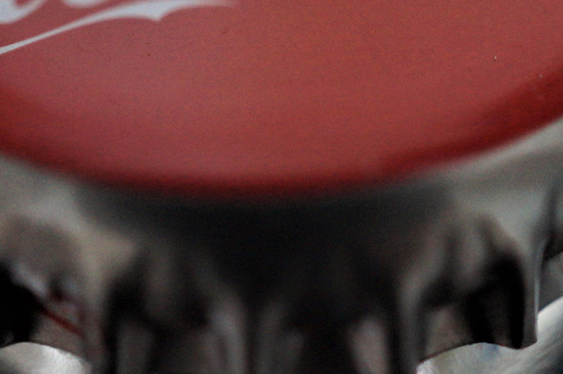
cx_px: 306
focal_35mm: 94
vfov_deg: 14.5
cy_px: 142
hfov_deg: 21.7
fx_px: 1468
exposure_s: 1/60
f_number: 4
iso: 3200
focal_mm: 30
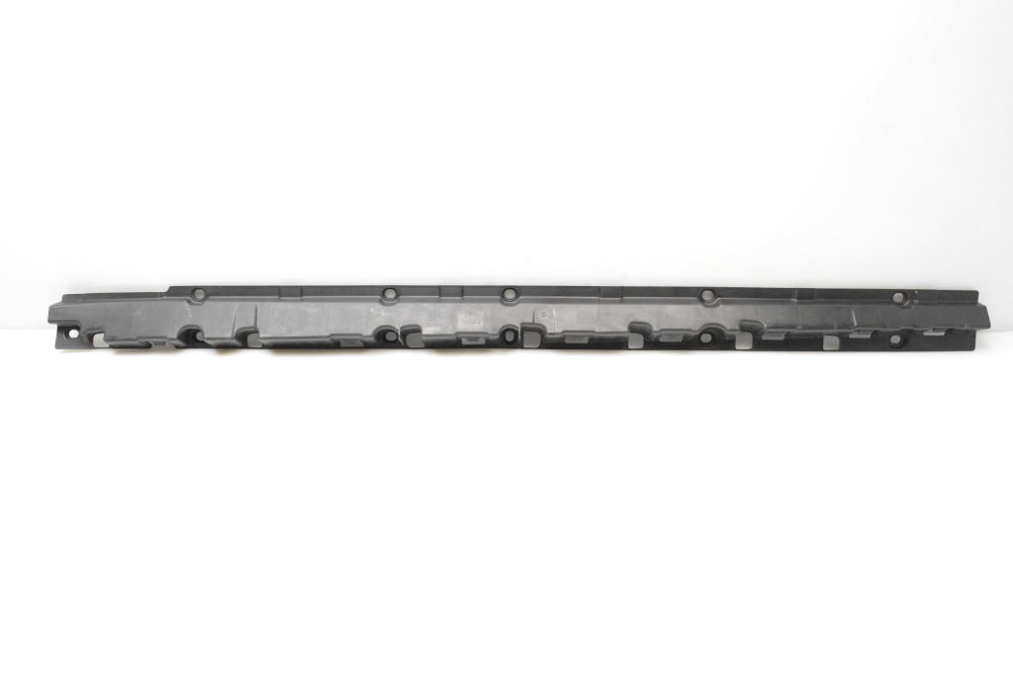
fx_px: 844
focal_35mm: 30
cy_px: 338
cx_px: 506
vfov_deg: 43.6
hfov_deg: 61.9
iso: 6400
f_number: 9
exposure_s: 1/320
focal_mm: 20
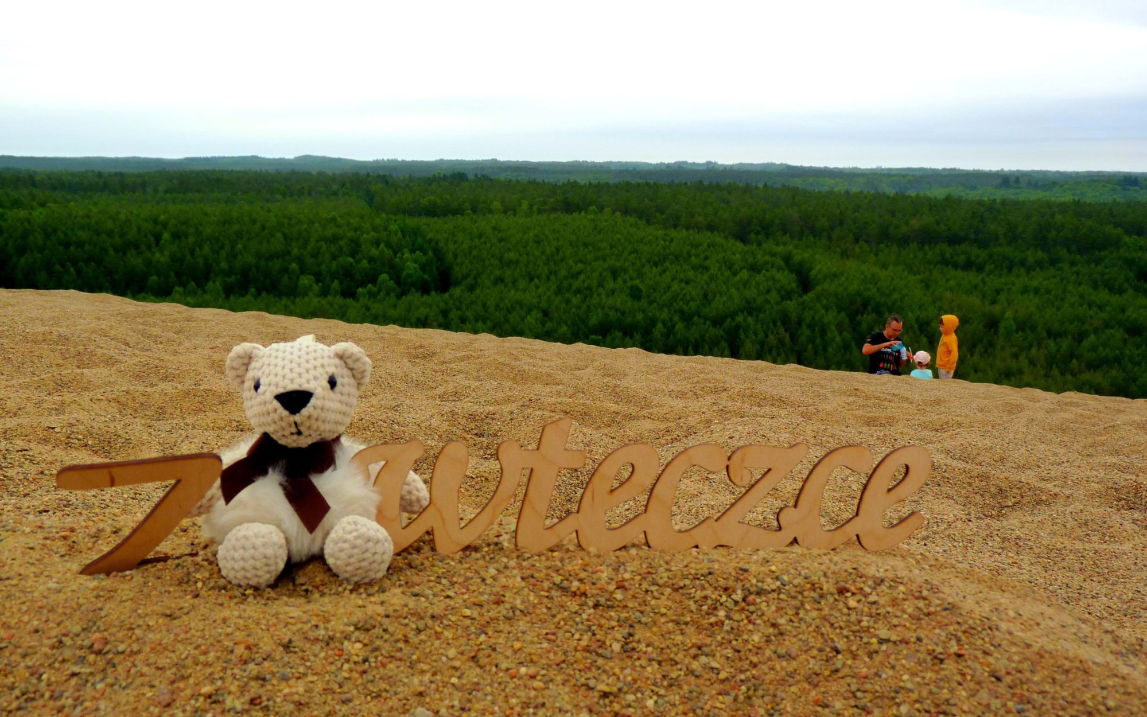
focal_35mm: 38
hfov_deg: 51.5
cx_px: 562
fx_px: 1188
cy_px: 353
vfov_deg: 33.6
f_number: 4
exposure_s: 1/160
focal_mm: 6.2
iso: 125
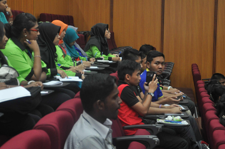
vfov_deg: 15.2
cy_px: 57
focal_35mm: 90
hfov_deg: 22.7
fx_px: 560
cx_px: 113
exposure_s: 1/60
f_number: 4.8
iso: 800
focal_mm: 45
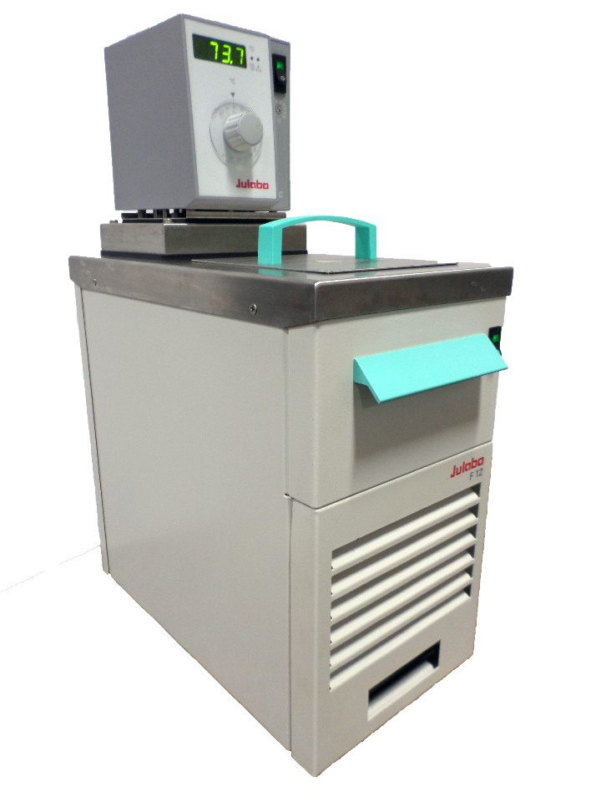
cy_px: 401
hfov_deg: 54.9
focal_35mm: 25
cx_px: 300
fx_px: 579
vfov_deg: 69.4
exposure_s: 1/30
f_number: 2.5
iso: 160
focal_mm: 4.5
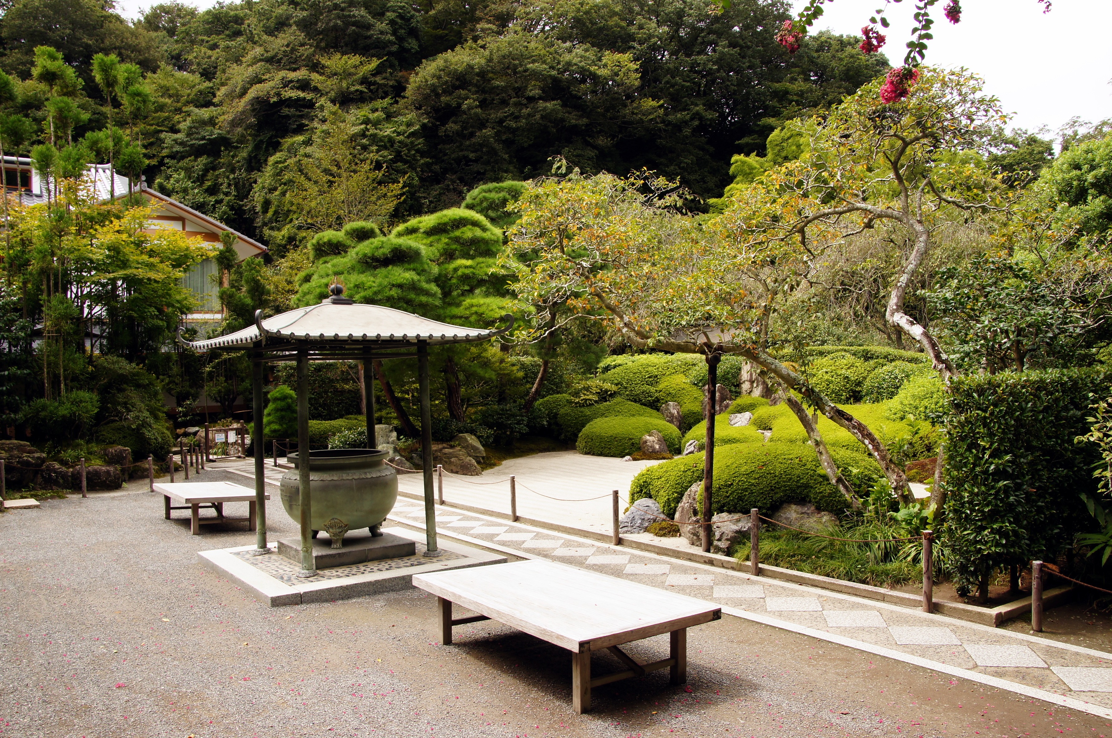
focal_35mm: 27
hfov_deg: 67.5
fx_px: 833
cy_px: 369
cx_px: 556
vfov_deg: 47.8
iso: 100
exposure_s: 1/60
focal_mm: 18
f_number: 8
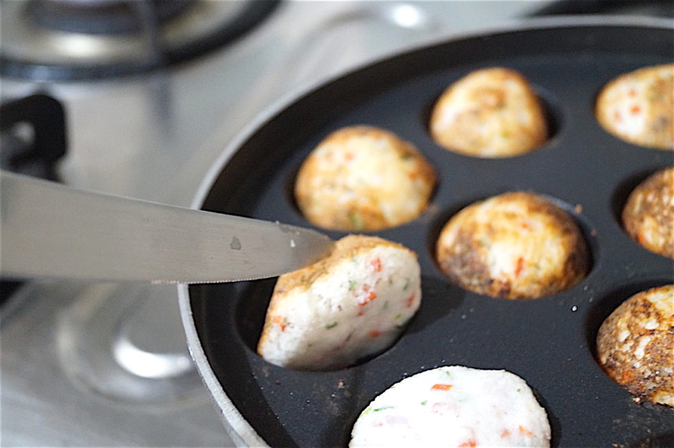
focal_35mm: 52
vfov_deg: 25.7
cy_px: 224
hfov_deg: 37.9
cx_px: 337
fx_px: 982
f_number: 5
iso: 3200
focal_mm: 35
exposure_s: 1/15
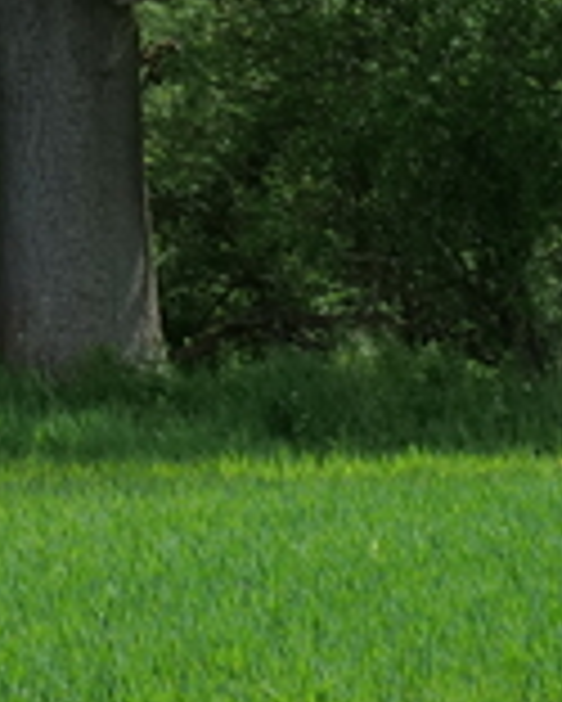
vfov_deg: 5.6
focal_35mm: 333
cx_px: -1250
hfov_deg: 4.4
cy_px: -898
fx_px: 6917
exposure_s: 1/320
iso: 200
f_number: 8
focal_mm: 27
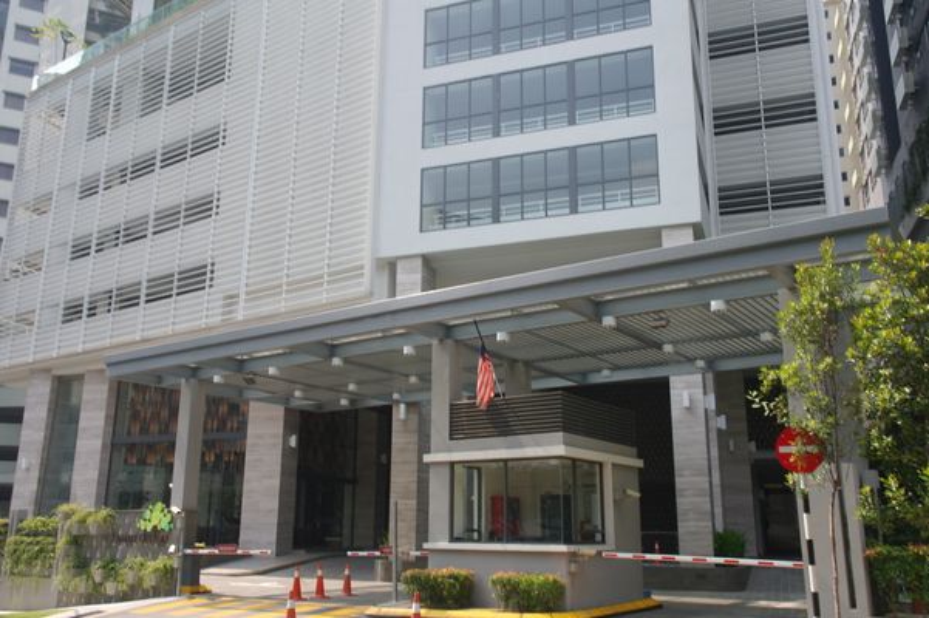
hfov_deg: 62.0
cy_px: 309
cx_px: 464
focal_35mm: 30
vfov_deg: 43.6
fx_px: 774
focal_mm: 20
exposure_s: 1/60
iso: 100
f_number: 8
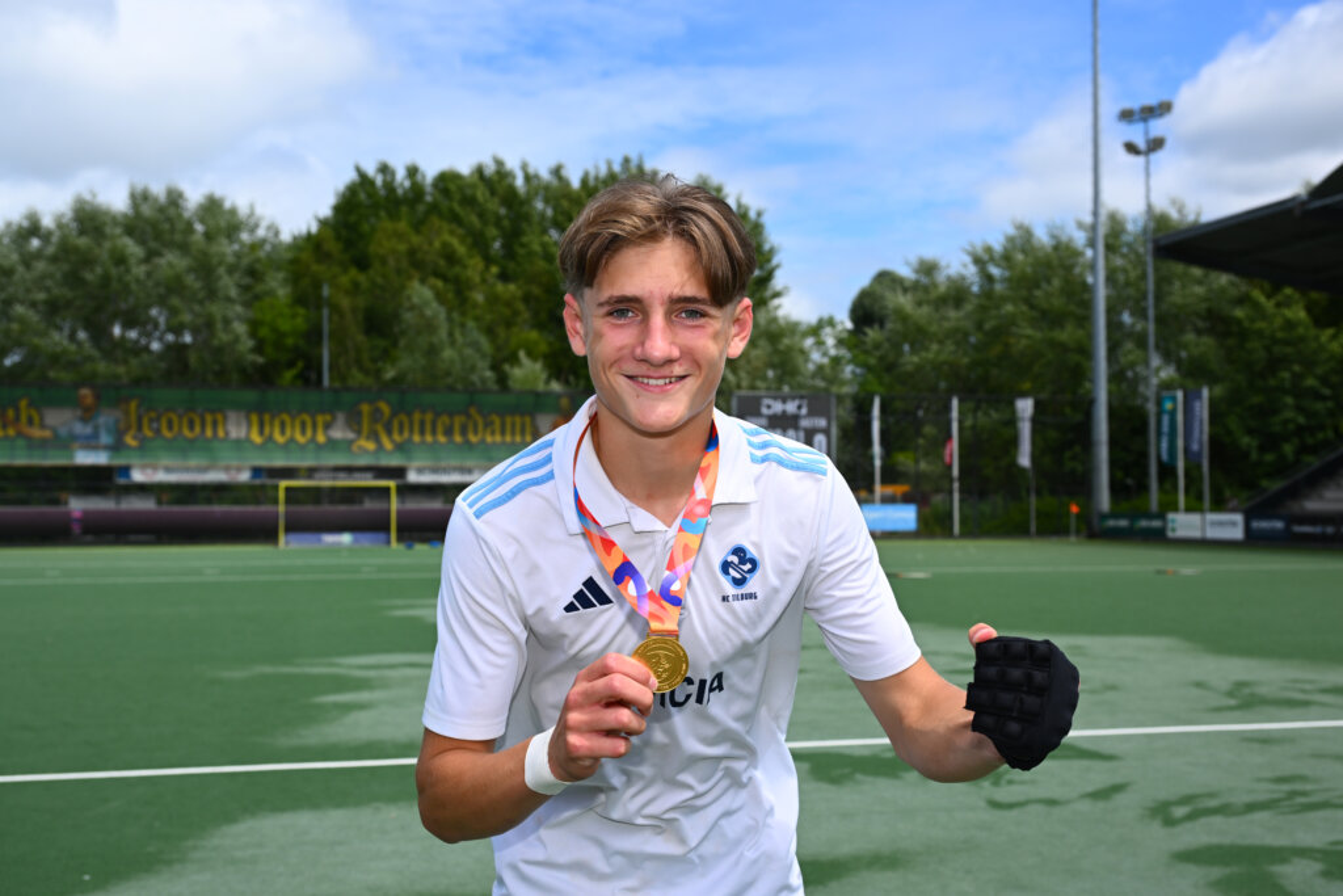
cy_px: 448
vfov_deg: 33.4
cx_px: 672
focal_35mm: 40
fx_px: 1492
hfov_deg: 48.5
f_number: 5.6
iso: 200
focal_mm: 40
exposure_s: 1/1250
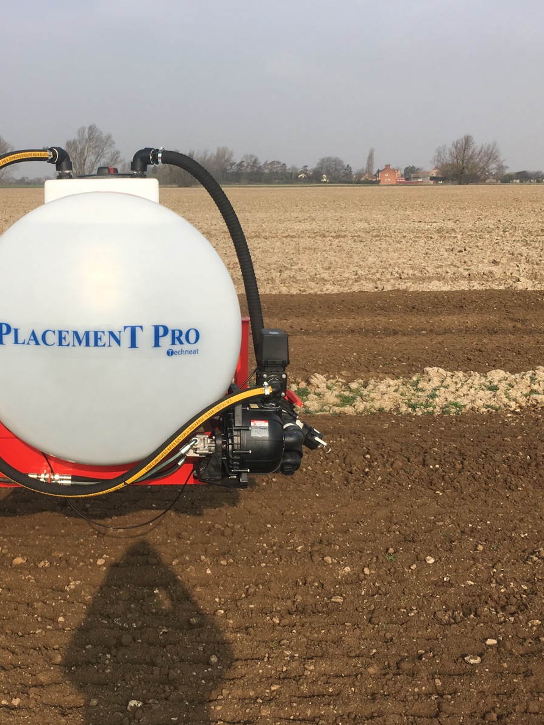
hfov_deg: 35.8
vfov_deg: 47.9
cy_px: 362
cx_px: 126
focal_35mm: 39
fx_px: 817
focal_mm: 4.15
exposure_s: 1/1326
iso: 25
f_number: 2.2
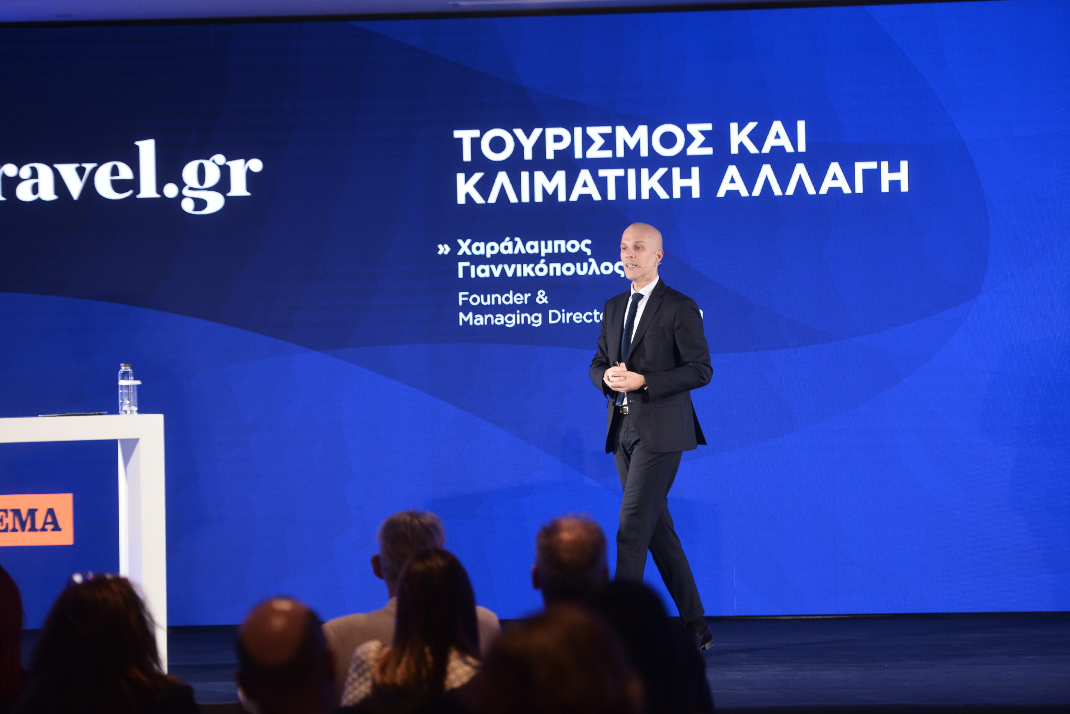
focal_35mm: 102
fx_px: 3032
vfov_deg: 13.4
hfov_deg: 20.0
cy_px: 357
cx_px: 535
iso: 1250
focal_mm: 102
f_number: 2.8
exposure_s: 1/200
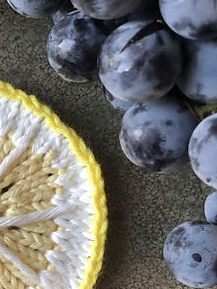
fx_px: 518
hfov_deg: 22.9
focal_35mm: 62
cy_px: 125
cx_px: 13
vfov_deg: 31.1
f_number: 1.8
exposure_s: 1/30
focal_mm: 3.99
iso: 32
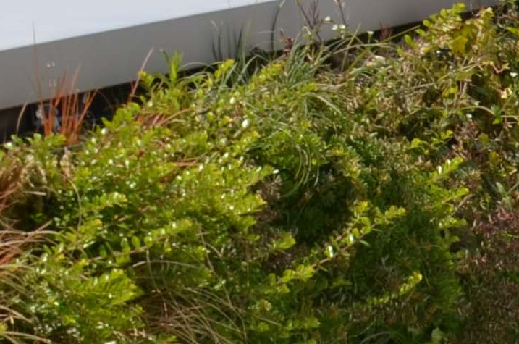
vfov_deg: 4.1
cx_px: -495
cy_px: -502
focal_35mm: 330
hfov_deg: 6.1
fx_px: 4748
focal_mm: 32
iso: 100
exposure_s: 1/320
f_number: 9
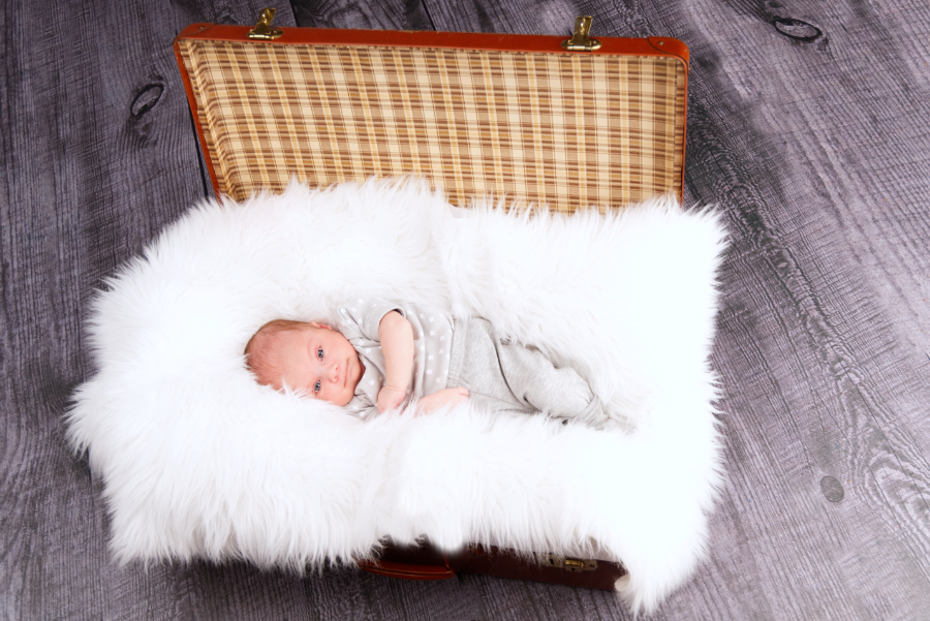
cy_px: 310
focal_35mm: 40
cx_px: 465
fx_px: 1047
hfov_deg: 47.9
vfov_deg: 33.0
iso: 200
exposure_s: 1/100
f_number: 4.5
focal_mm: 27
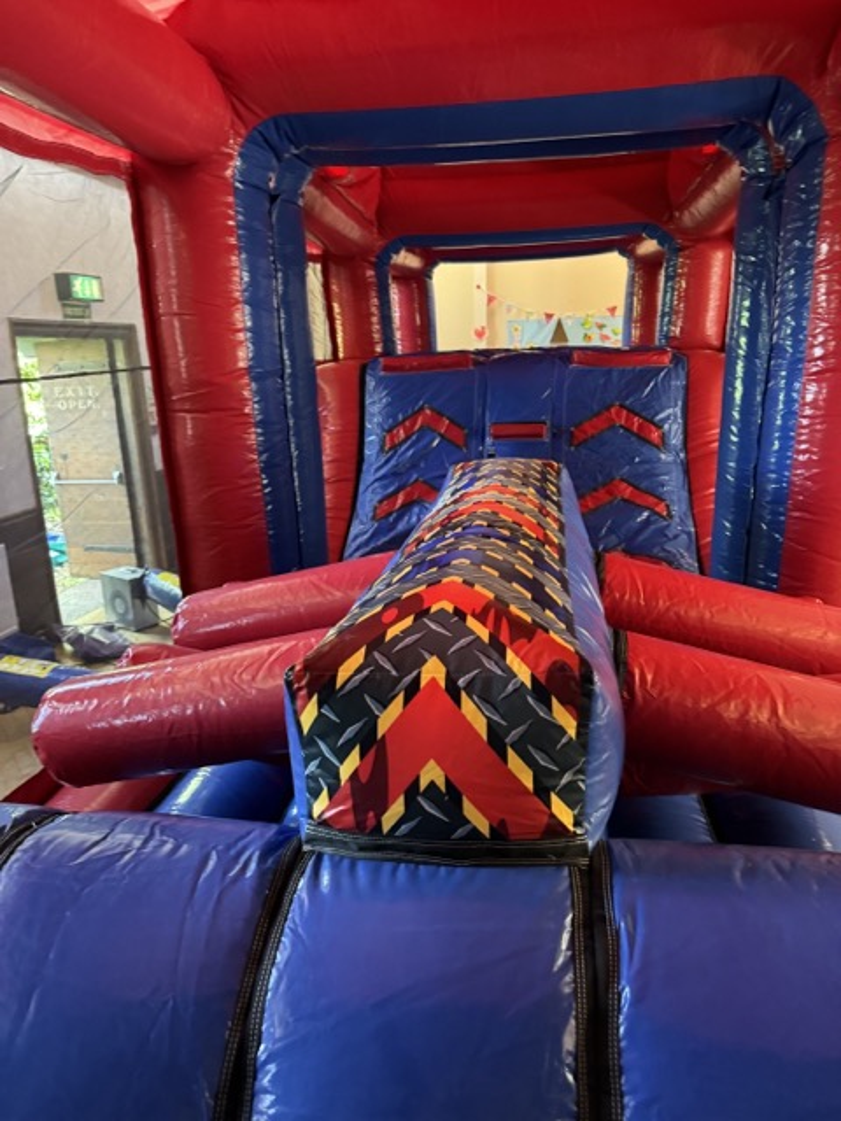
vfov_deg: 71.6
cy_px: 560
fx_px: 777
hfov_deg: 56.8
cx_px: 420
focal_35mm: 24
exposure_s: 1/33
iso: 800
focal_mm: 6.76
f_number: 1.78
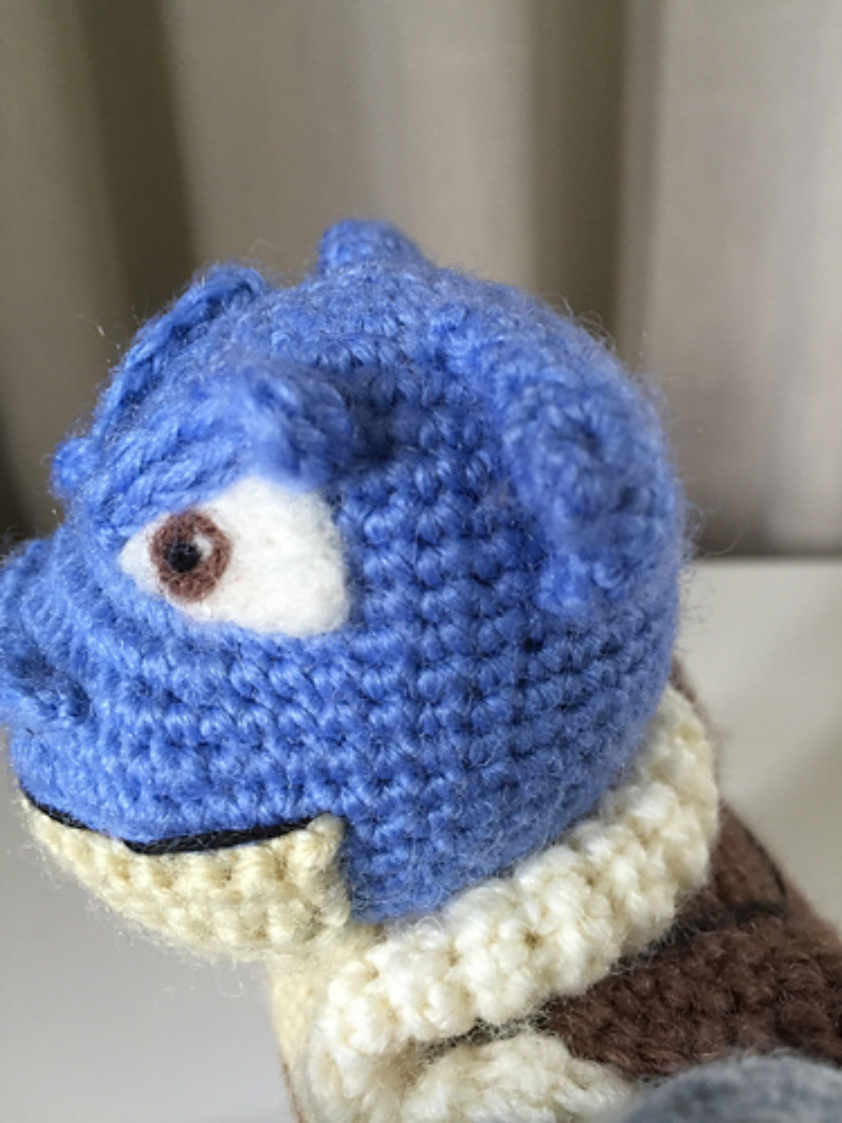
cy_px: 562
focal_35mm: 29
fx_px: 941
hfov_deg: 48.2
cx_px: 421
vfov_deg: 61.7
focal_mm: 4.15
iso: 125
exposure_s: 1/33
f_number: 2.2
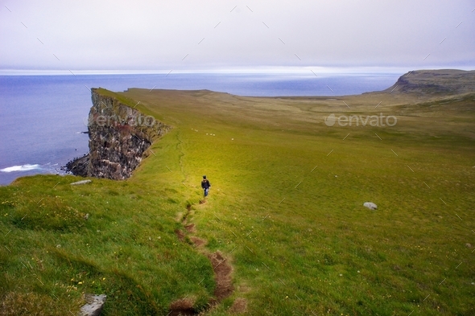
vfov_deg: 53.1
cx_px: 238
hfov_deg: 73.8
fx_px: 317
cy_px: 158
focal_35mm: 24
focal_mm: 16
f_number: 10
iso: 200
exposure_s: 1/50
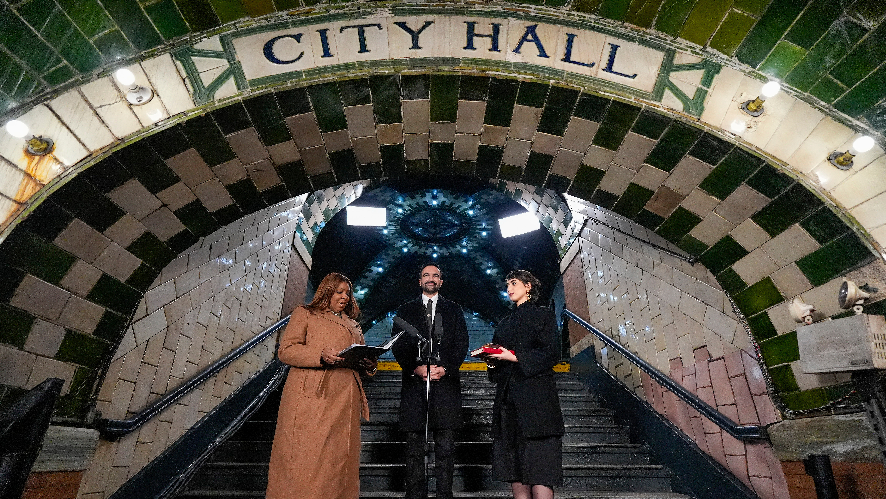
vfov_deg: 63.4
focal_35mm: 17
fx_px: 399
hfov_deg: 95.9
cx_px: 439
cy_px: 299
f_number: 2.8
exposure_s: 1/640
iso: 6400
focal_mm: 16
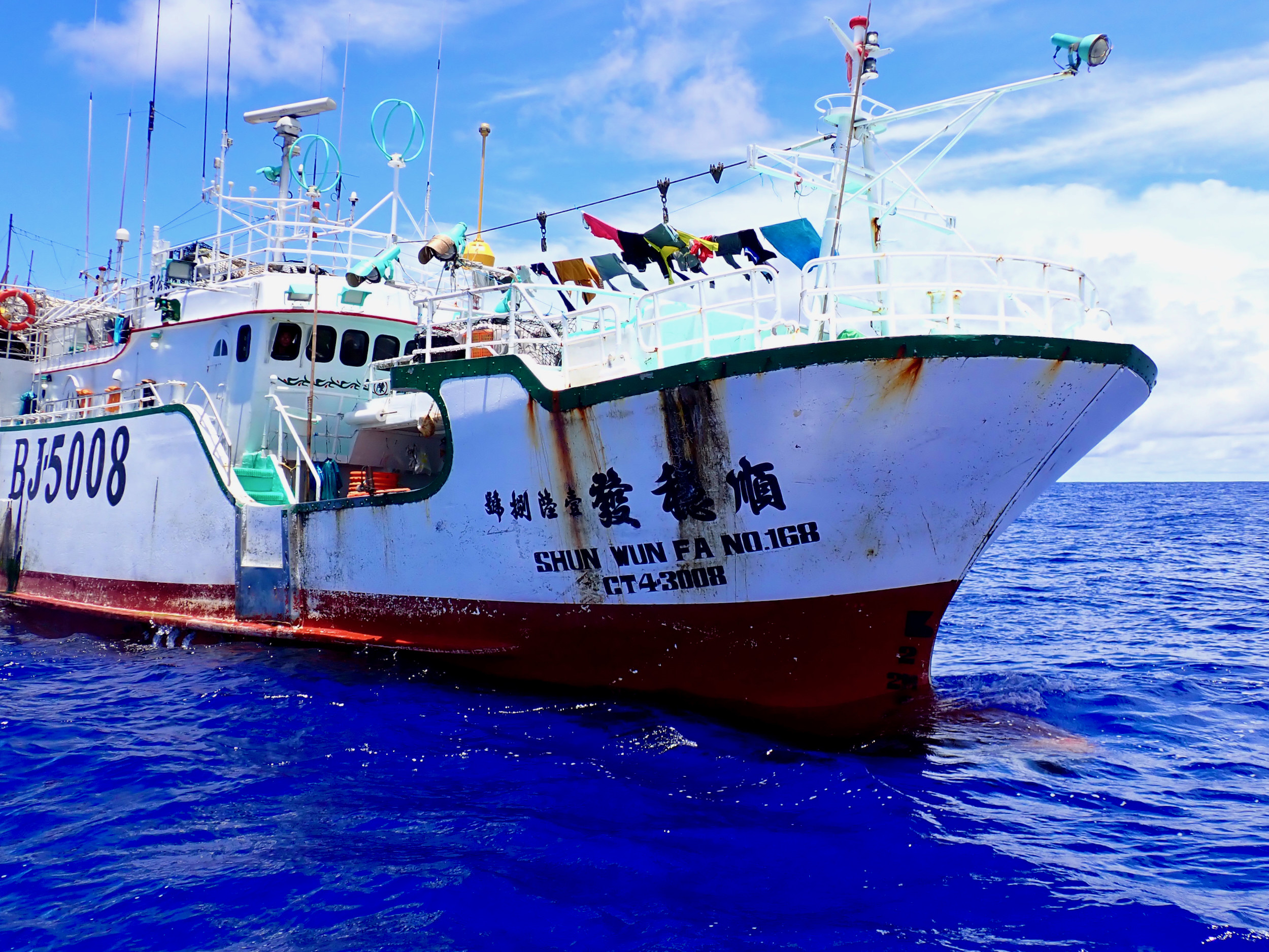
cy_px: 476
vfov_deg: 44.2
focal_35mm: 32
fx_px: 1173
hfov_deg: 56.8
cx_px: 634
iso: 100
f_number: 3.2
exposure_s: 1/800
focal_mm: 5.79
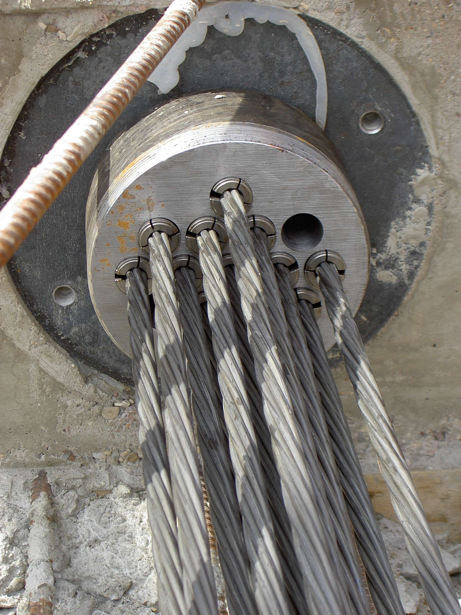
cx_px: 230
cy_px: 308
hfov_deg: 14.8
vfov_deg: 19.6
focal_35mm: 100
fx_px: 1776
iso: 100
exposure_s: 1/169
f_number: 4.5
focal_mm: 20.6
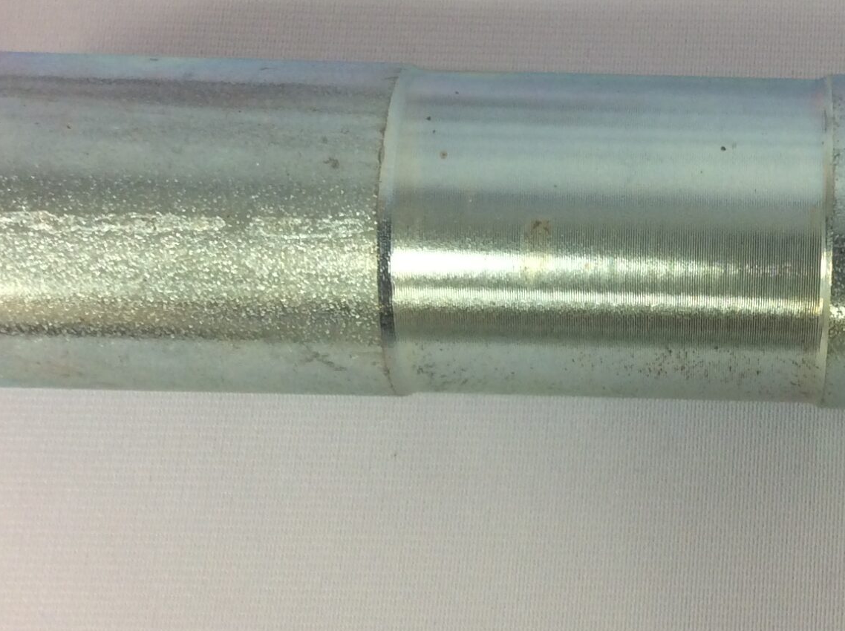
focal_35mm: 72
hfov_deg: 26.5
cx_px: 696
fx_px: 1755
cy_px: 245
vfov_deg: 20.4
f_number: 2.4
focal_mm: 3.3
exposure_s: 1/24
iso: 40
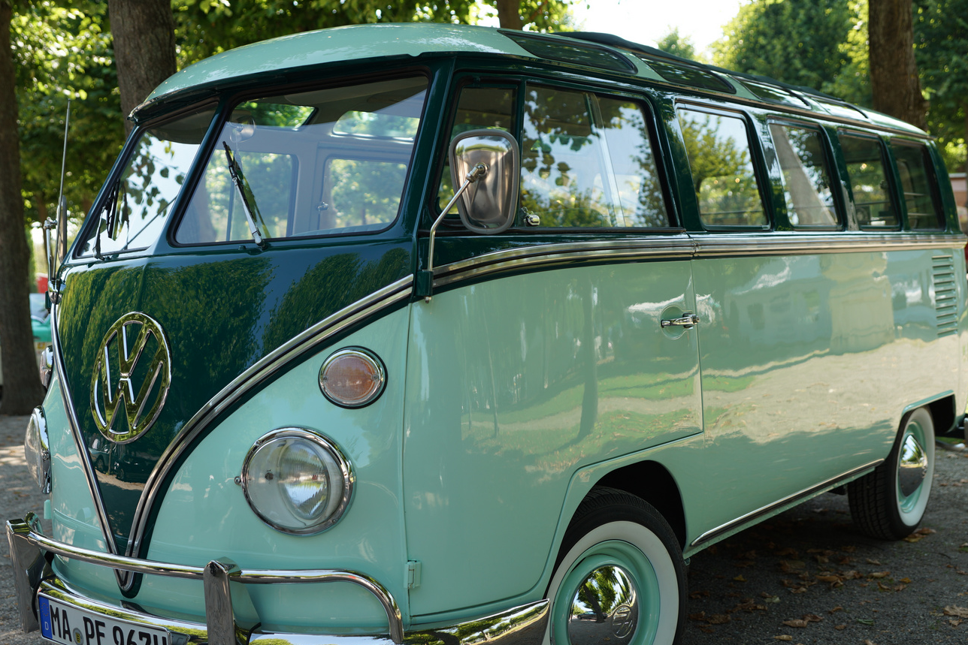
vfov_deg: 30.4
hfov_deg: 44.5
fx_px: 1183
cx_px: 455
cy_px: 387
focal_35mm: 44
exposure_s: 1/200
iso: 100
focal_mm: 35
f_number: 3.2
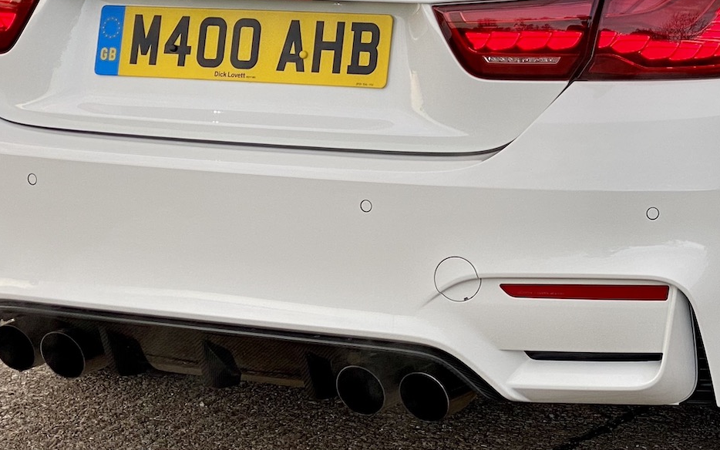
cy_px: 49
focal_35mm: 118
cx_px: 520
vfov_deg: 11.0
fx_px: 2316
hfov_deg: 17.6
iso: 20
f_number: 2
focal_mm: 6
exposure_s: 1/134
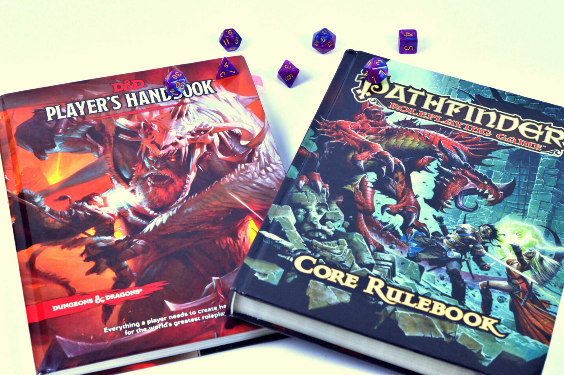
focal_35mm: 75
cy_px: 188
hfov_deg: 27.0
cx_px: 282
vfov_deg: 18.2
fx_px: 1174
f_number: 9
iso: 200
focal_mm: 50
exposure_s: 1/40
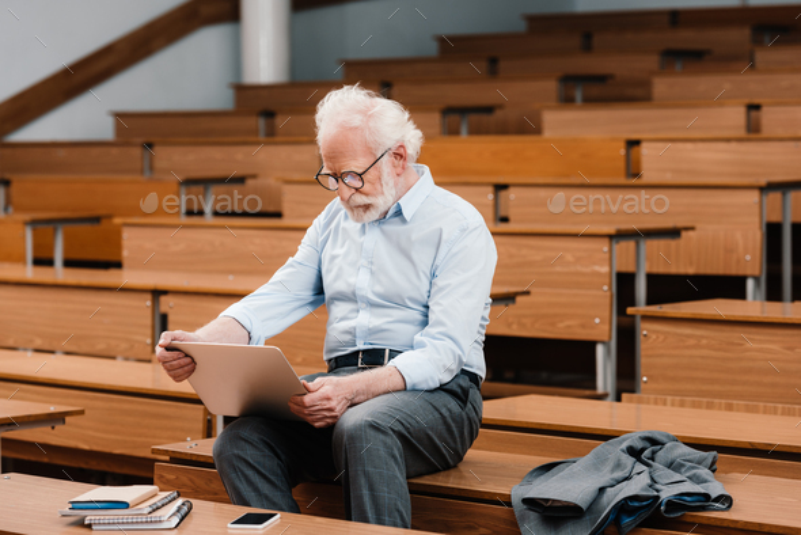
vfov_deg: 12.5
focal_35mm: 110
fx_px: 2449
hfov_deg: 18.6
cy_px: 268
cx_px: 400
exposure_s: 1/160
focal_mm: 110
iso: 125
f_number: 4
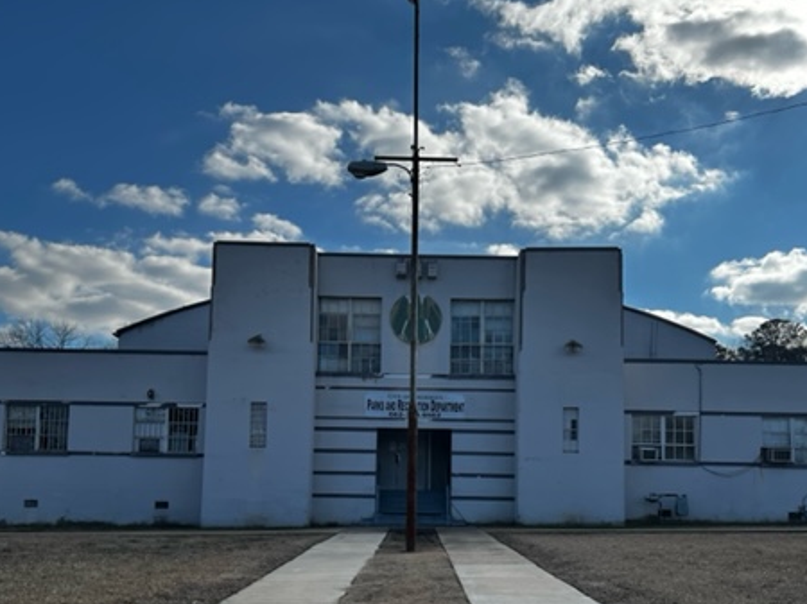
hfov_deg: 50.1
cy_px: 427
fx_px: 862
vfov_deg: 38.0
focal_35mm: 37
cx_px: 420
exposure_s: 1/5882
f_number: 1.5
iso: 50
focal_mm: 5.7
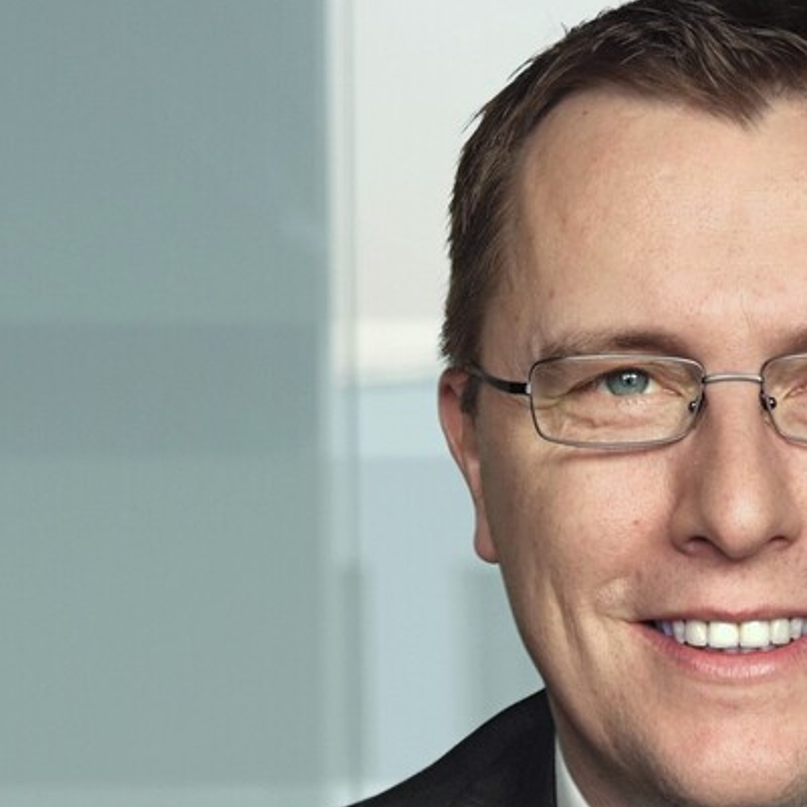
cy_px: 822
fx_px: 5381
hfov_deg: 8.5
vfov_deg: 8.5
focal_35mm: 204
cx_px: 775
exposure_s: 1/25
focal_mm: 50
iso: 200
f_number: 5
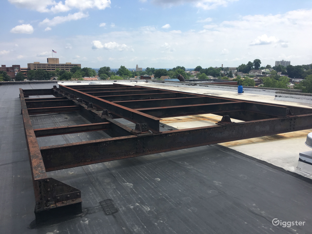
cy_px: 117
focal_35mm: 29
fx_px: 261
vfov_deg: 48.2
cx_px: 156
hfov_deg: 61.7
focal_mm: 4.15
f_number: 2.2
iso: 25
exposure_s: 1/2079
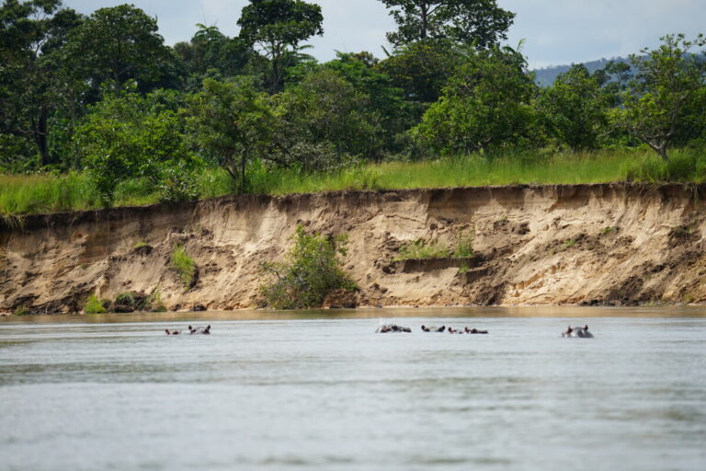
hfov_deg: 5.2
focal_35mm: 400
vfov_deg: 3.4
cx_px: 353
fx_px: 7844
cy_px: 236
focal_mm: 400
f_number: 6.3
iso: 125
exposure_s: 1/500
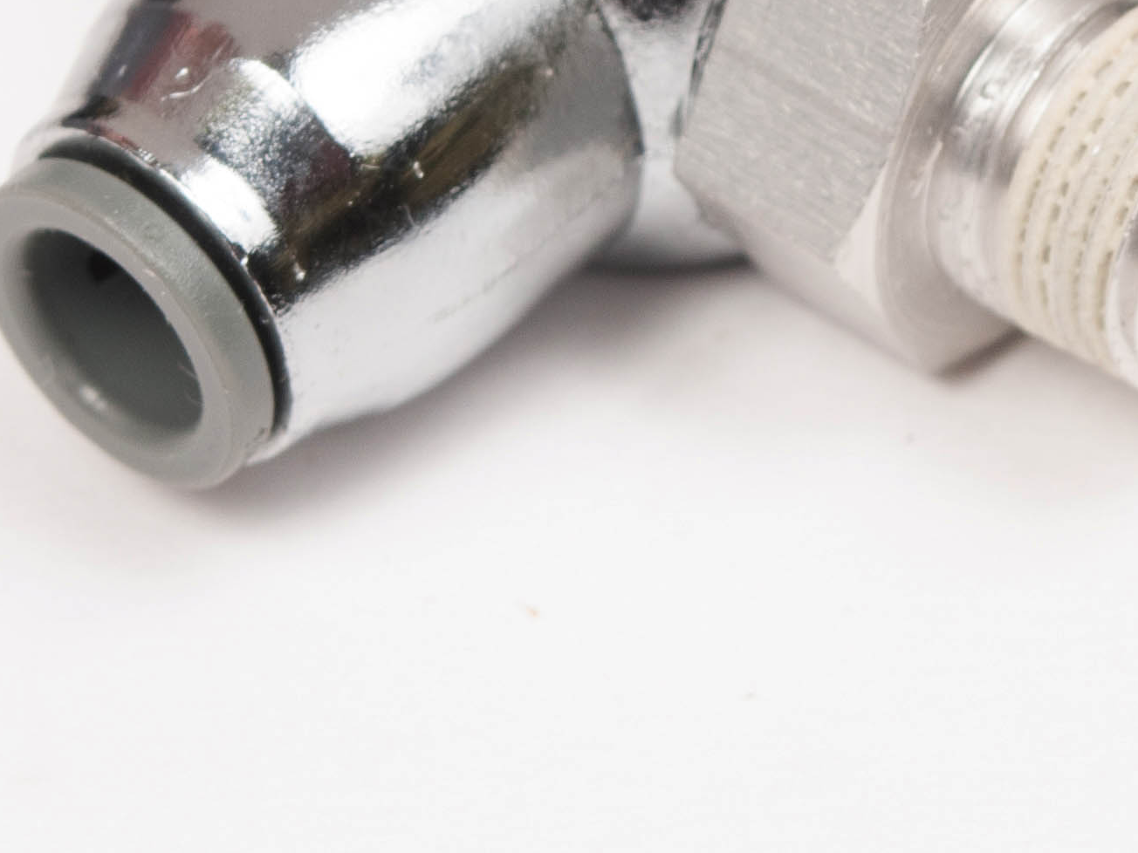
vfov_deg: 5.7
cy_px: -101
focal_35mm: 261
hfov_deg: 7.6
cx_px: 708
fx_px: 8567
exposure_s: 1/60
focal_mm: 55
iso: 200
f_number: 11
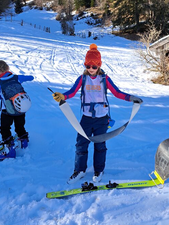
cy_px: 91
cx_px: 100
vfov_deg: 61.2
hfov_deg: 48.0
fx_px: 189
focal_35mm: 29
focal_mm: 5.23
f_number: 1.8
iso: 50
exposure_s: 1/585
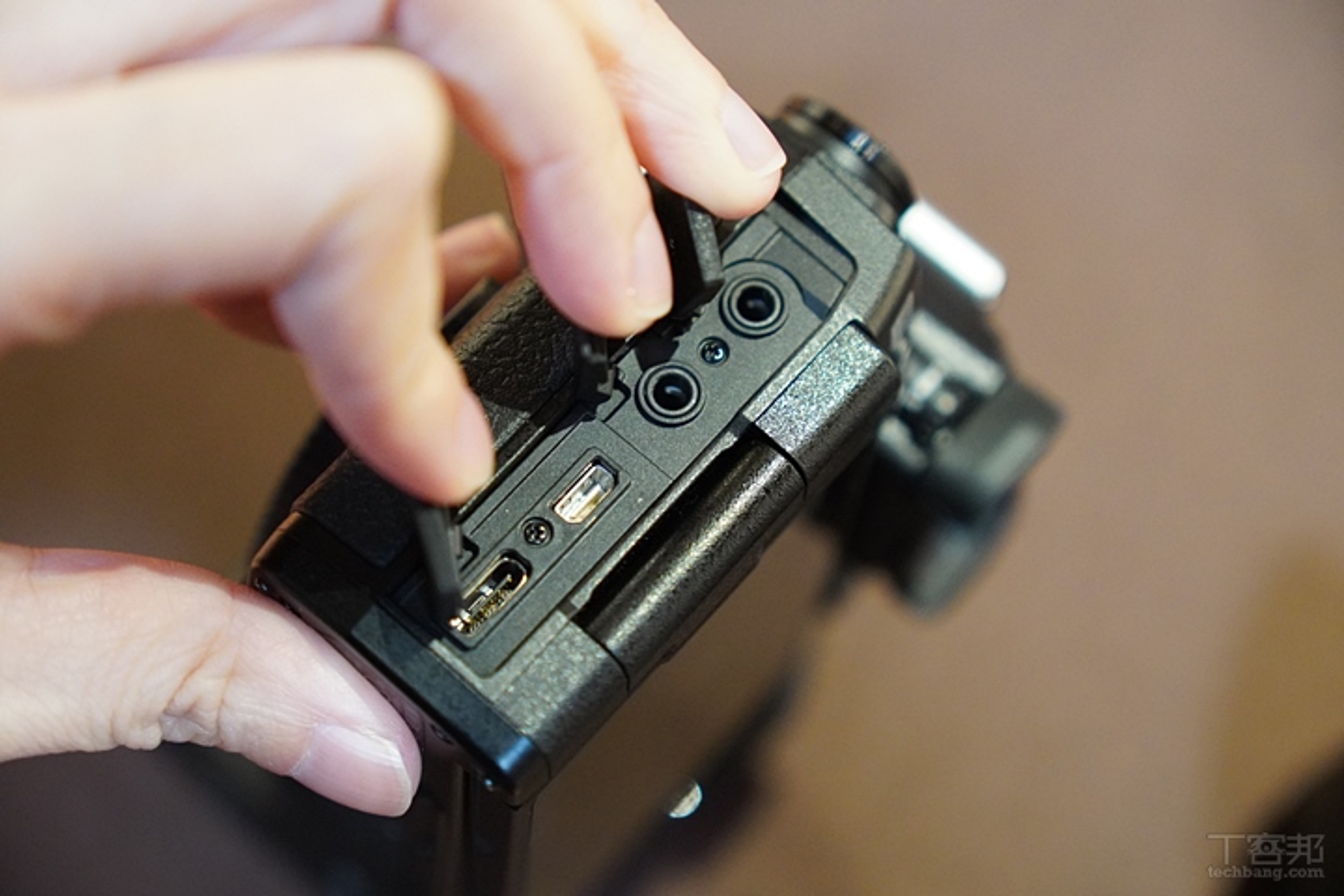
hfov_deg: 24.6
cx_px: 672
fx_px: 3080
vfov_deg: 16.6
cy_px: 448
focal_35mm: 82
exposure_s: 1/80
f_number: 2.8
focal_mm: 55
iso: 3200
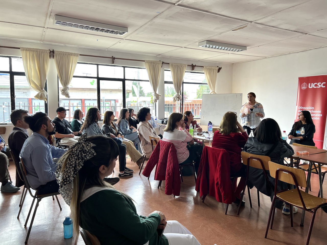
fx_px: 246
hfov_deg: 67.3
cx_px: 164
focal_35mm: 26
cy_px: 122
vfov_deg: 53.1
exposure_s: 1/121
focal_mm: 5.7
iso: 40
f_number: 1.5
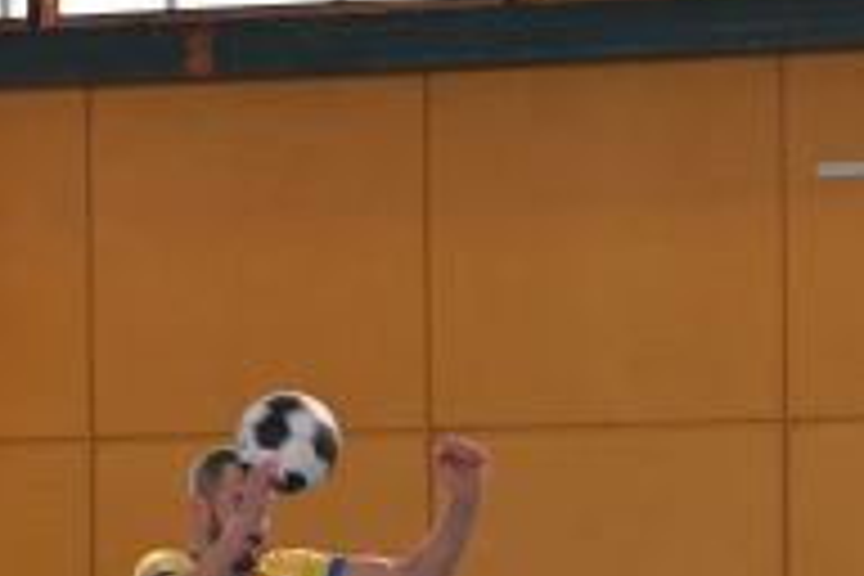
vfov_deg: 4.7
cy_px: 549
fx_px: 6983
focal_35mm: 291
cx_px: 387
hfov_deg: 7.1
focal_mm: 70
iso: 400
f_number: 3.2
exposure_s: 1/250
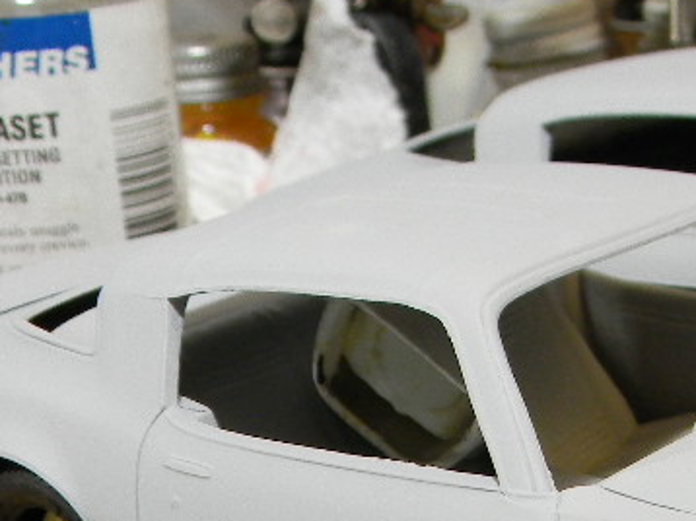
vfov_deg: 13.9
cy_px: 643
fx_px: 2070
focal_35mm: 103
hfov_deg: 18.4
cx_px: 762
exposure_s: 1/30
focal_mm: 6.4
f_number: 3.7
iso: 187
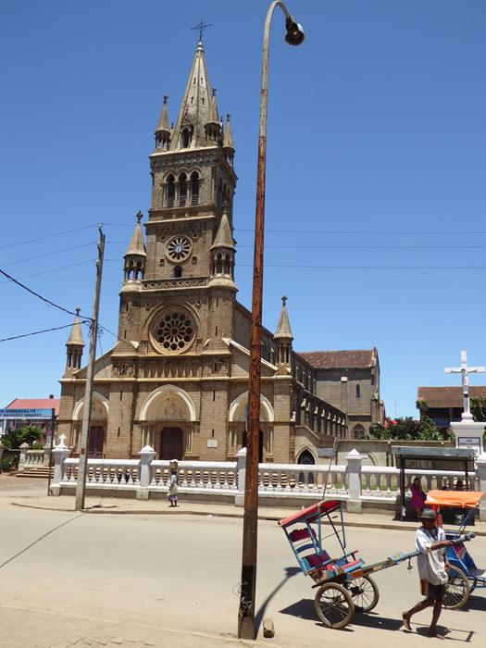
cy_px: 324
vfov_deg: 56.8
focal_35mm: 32
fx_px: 599
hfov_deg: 44.2
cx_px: 243
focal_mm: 5.4
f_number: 3.5
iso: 100
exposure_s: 1/800
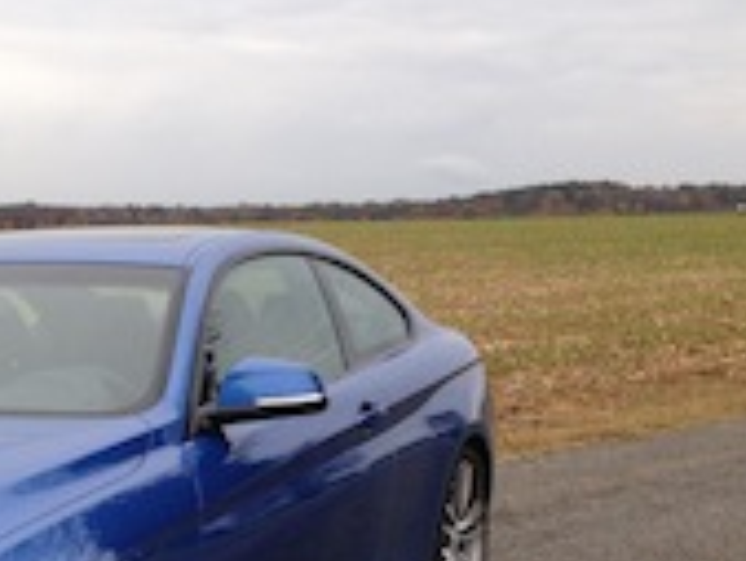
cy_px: 616
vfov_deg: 17.2
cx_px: -33
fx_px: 1790
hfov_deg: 22.5
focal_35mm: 83
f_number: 2.4
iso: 50
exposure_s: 1/291
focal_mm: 4.12
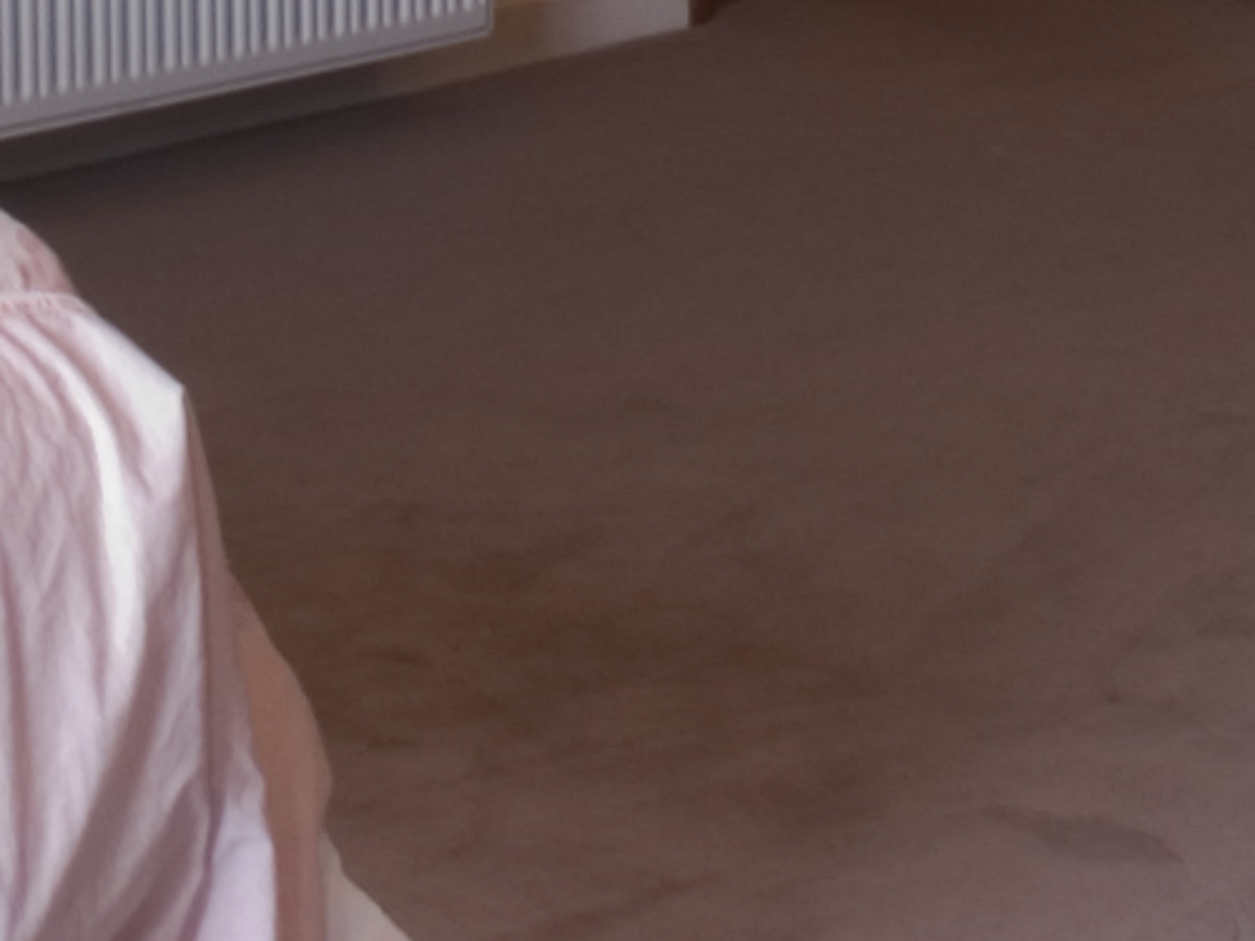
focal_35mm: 156
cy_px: -888
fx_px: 5656
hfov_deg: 12.6
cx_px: 944
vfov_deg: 9.0
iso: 200
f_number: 18
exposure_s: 1
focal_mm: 18
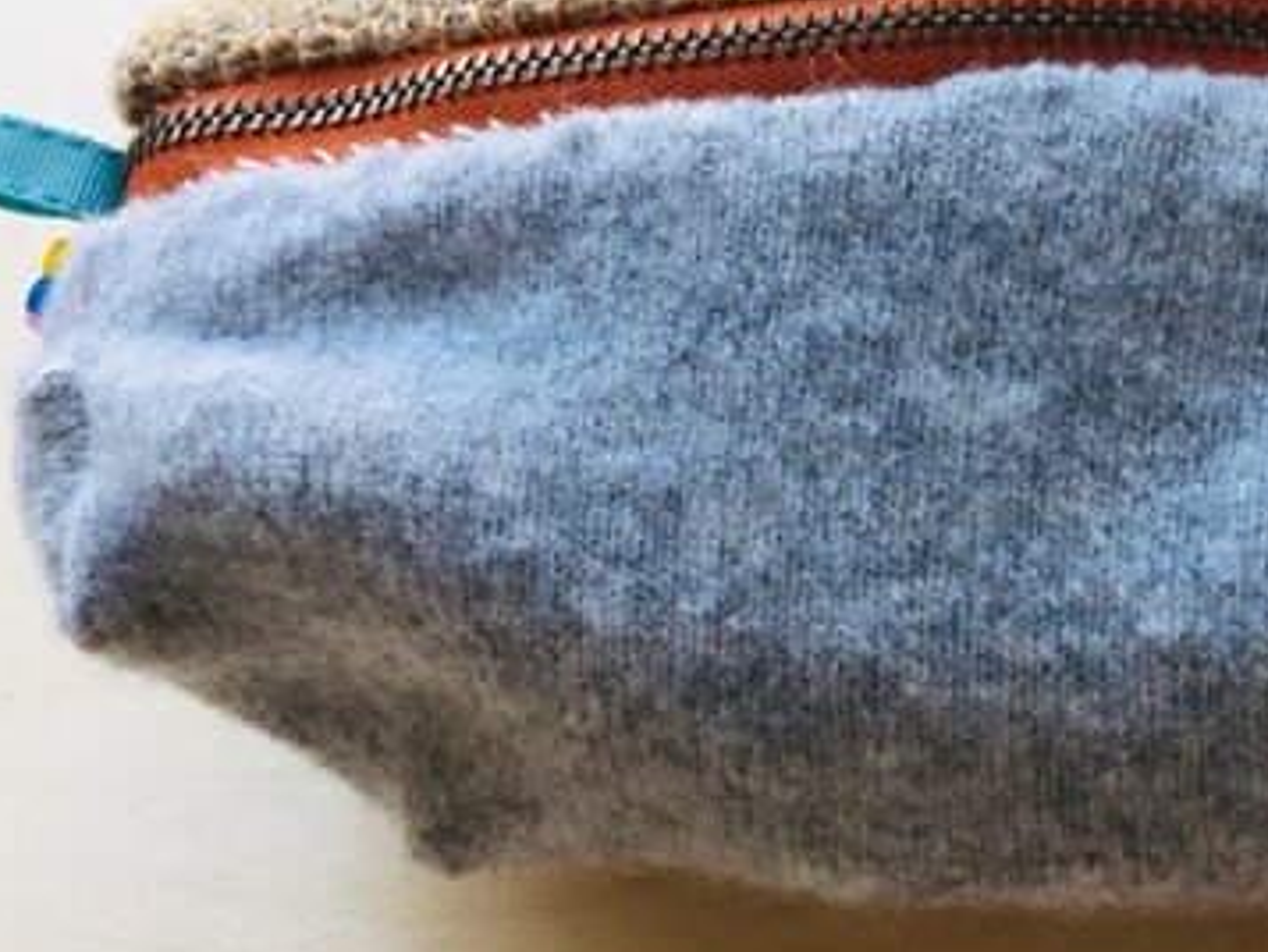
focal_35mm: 52
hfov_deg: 35.6
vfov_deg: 28.0
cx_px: 1009
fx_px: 1905
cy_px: 483
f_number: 2.2
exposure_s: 1/33
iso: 64
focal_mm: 4.15
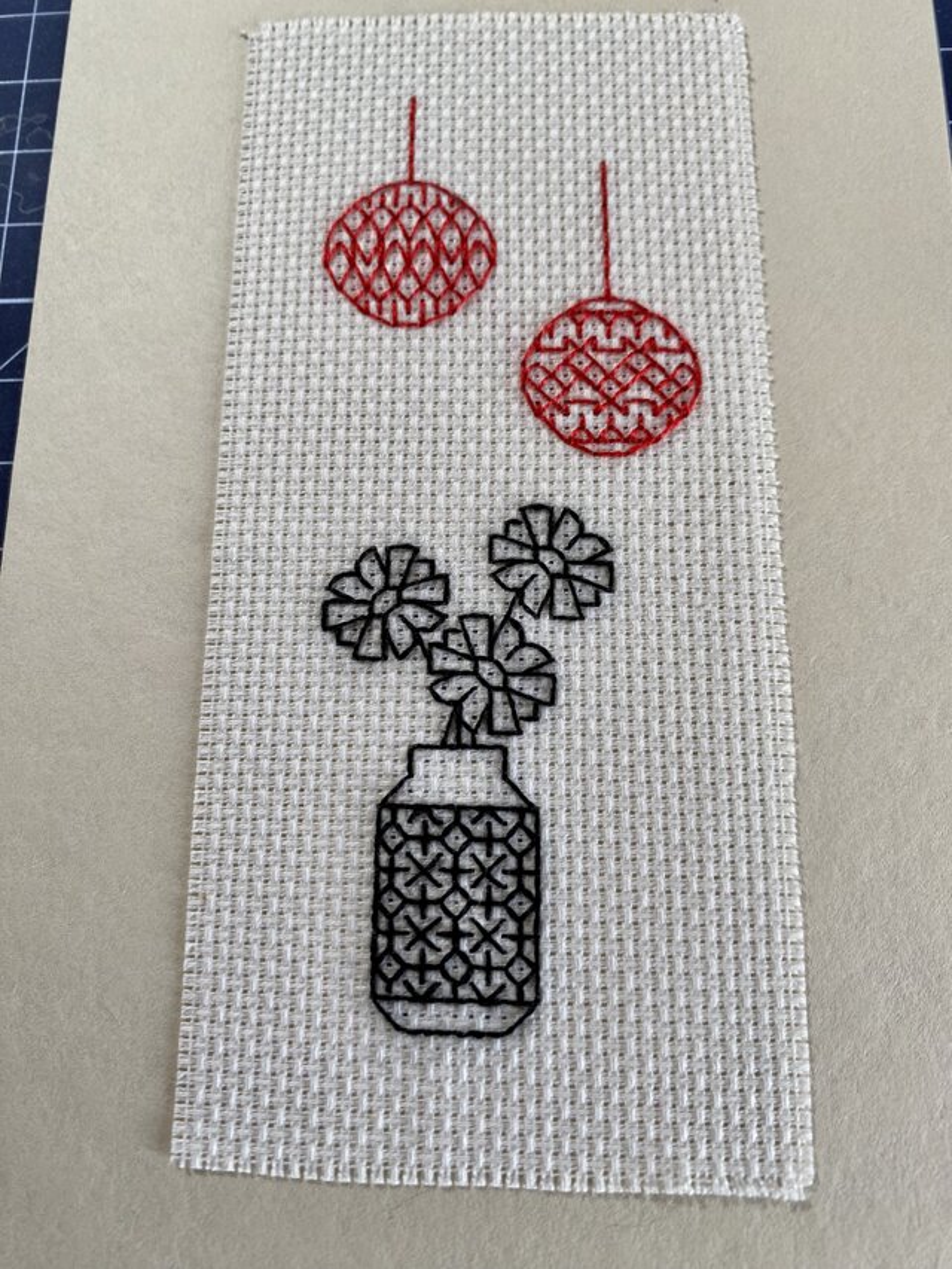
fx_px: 953
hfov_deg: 53.1
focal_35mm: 26
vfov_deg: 67.3
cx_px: 476
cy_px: 634
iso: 40
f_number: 1.8
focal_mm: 4.25
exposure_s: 1/116
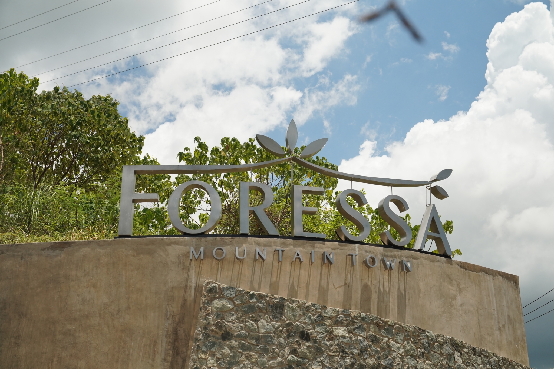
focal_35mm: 52
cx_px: 277
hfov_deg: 38.2
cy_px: 184
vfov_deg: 26.0
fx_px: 800
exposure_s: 1/250
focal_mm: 52
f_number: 4.5
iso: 800
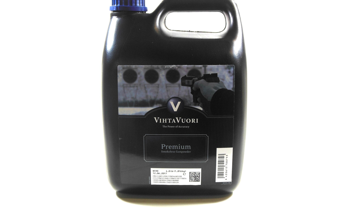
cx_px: 169
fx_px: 382
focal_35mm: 41
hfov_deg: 48.2
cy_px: 105
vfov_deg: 31.3
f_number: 3.6
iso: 125
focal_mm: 6.8
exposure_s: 1/40
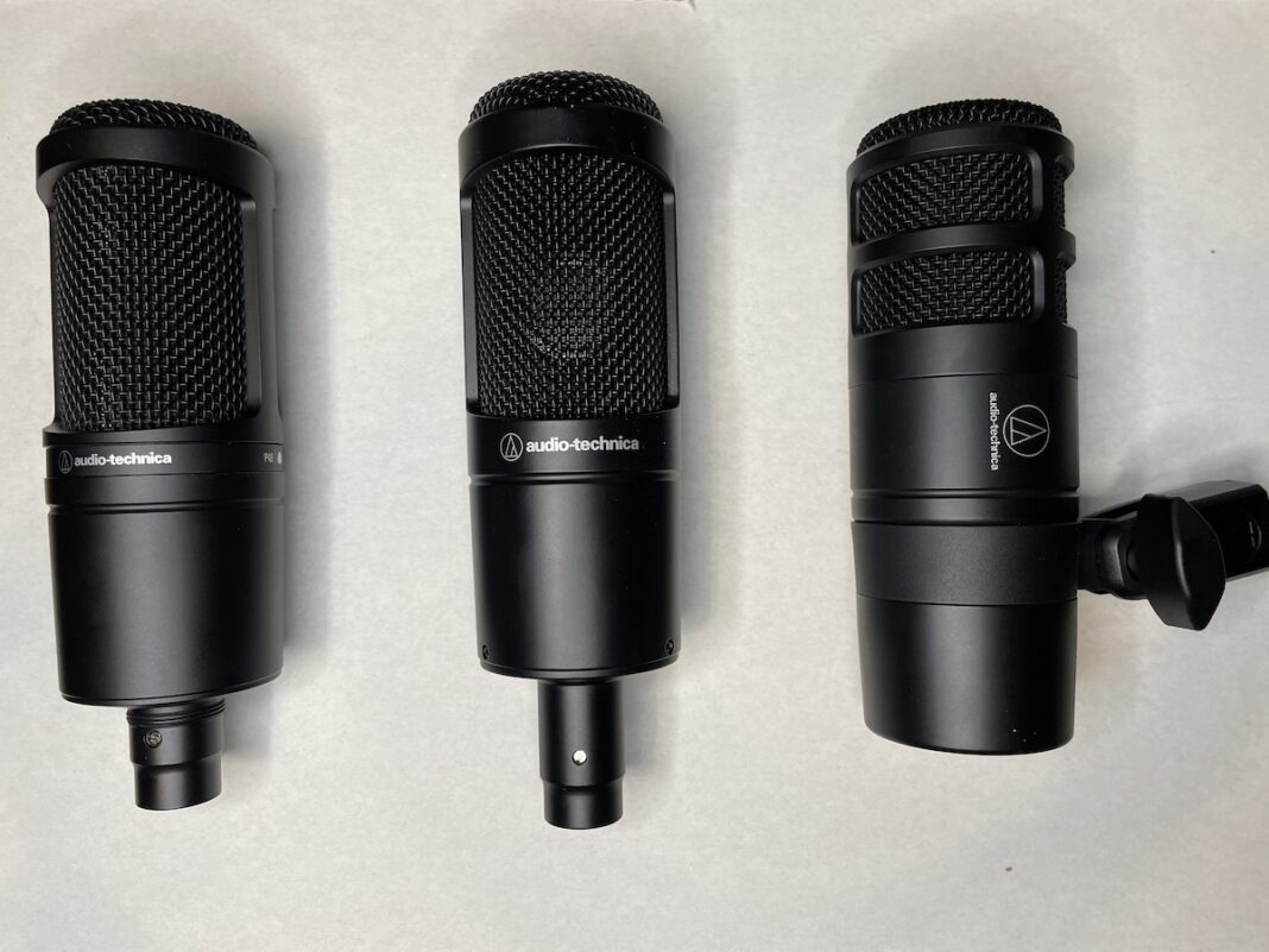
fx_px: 953
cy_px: 476
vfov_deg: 53.1
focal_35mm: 26
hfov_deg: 67.3
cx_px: 634
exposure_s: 1/120
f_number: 1.6
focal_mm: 4.2
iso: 100
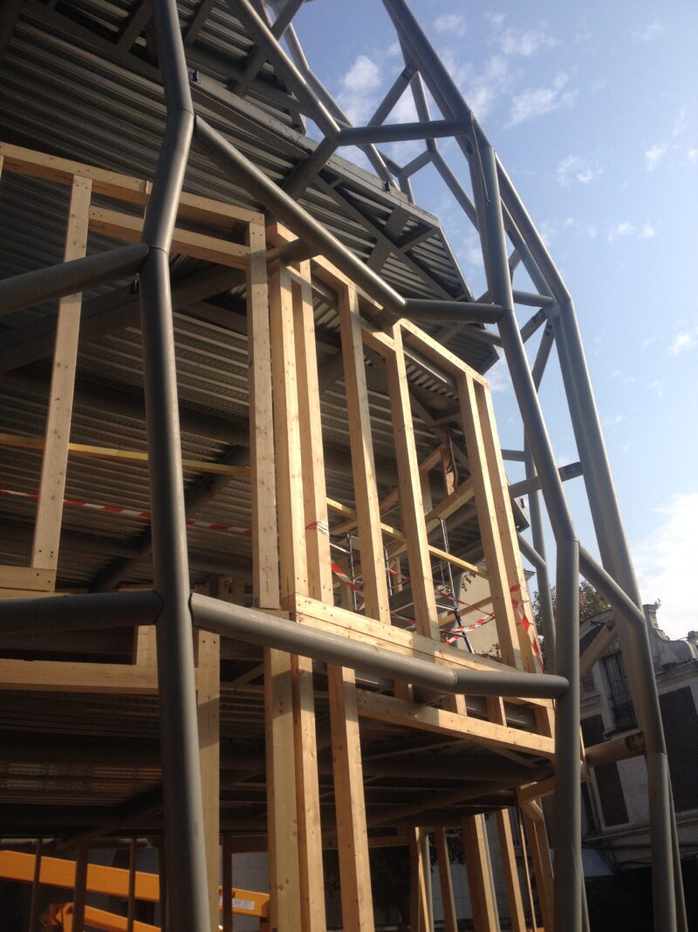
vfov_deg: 52.6
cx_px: 349
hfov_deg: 40.7
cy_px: 466
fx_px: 941
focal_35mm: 35
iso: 50
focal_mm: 4.28
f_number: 2.4
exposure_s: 1/1623
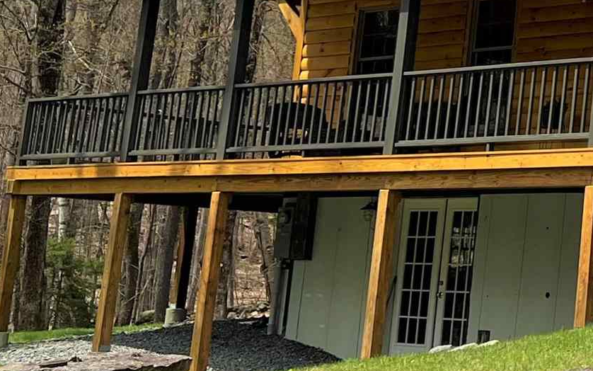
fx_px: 1632
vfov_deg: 12.6
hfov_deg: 18.2
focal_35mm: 101
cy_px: -96
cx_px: 902
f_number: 1.5
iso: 50
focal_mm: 5.7
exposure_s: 1/7463
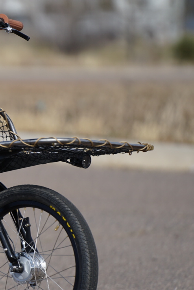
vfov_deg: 5.2
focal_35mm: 394
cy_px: 175
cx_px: -87
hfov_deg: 3.5
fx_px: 3183
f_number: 2.8
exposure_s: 1/2000
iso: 100
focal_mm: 180
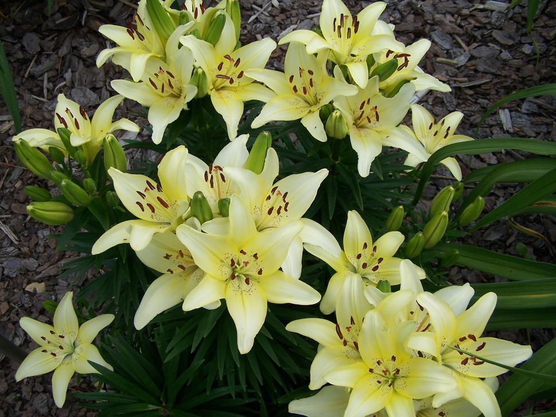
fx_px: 627
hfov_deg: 47.9
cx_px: 277
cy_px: 207
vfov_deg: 36.8
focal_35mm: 39
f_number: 2.8
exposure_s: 1/1000
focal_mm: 6.3
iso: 80
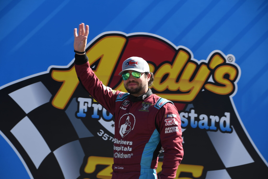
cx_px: 134
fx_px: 1005
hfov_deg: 15.2
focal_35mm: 135
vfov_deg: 10.2
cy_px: 90
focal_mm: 90
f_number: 7.1
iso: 100
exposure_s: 1/200
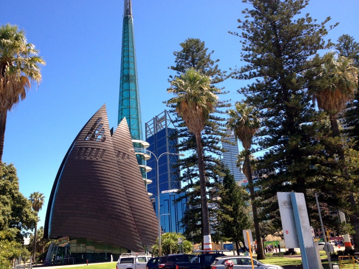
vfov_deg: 40.7
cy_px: 134
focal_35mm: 35
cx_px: 180
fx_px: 363
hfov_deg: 52.6
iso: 50
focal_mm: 4.28
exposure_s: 1/800
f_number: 2.4
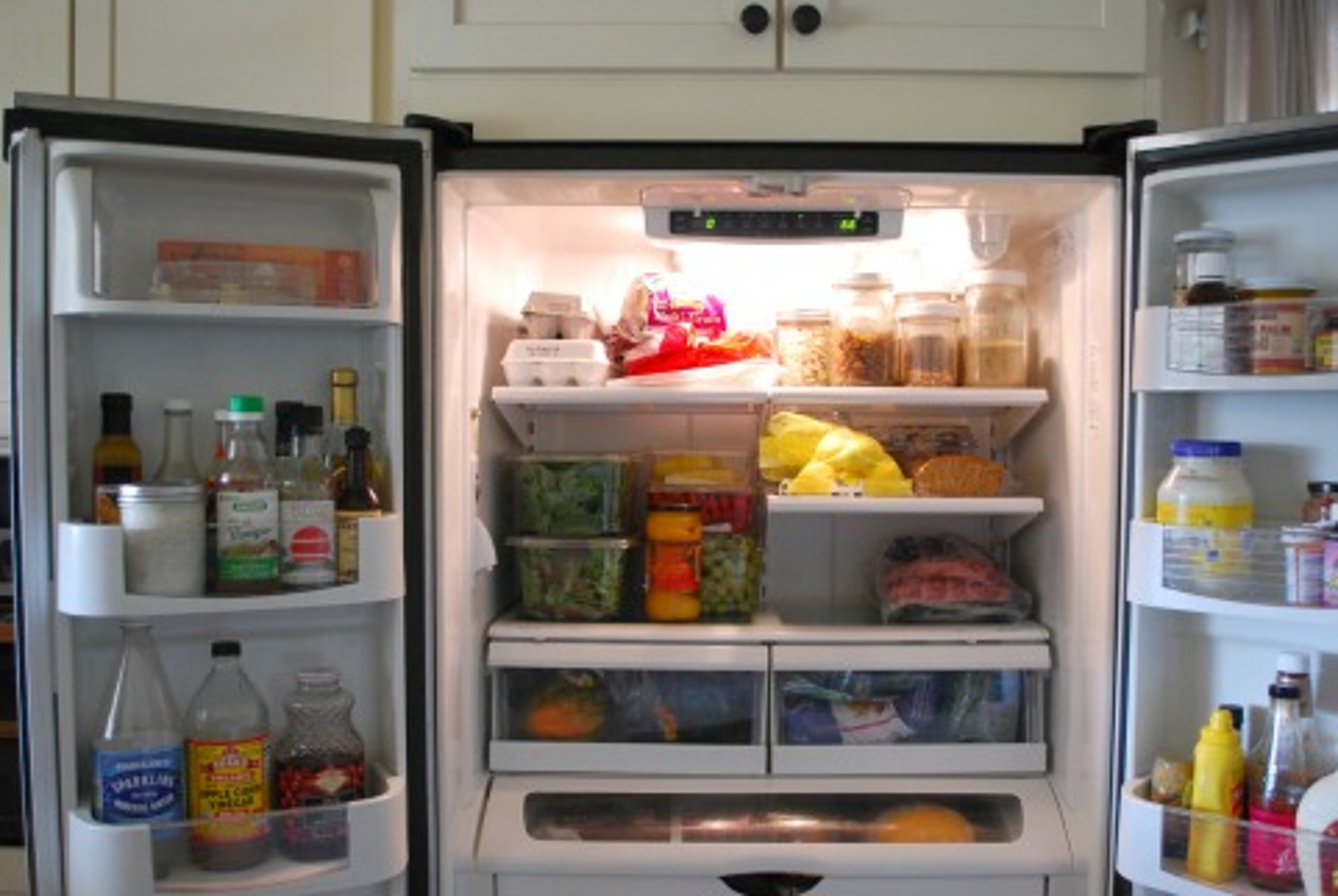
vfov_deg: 41.2
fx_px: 1191
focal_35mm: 32
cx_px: 734
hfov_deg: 58.5
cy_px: 493
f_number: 3.8
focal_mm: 18
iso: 720
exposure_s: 1/30
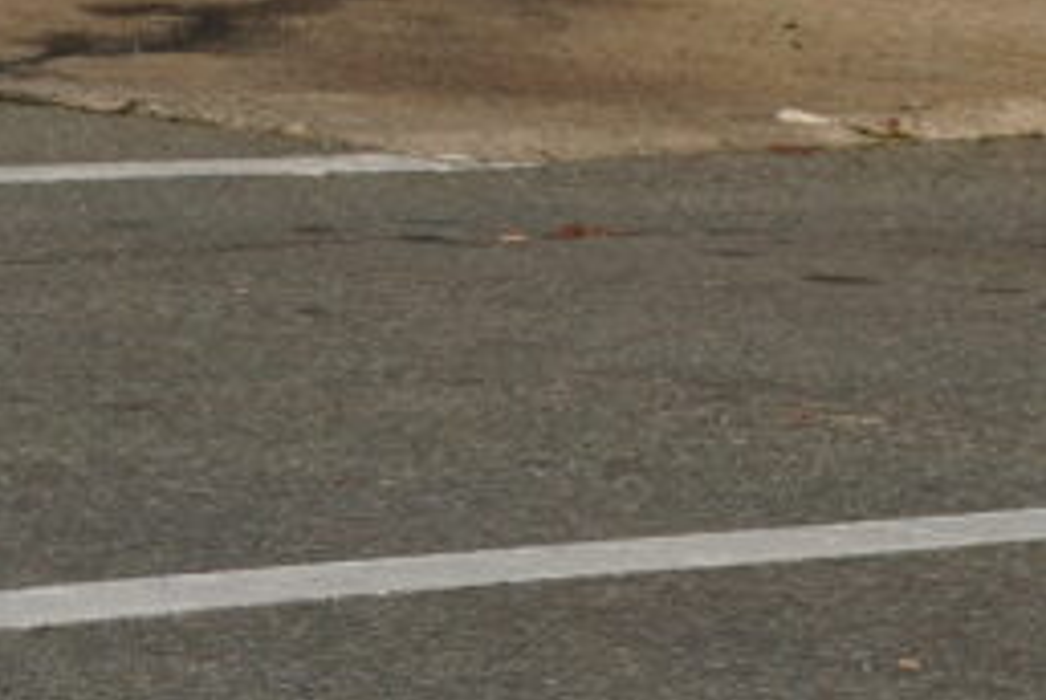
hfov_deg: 5.3
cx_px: 3569
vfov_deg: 3.7
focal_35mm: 358
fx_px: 10414
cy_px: -1793
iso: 100
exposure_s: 1/500
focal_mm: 30
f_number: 7.1
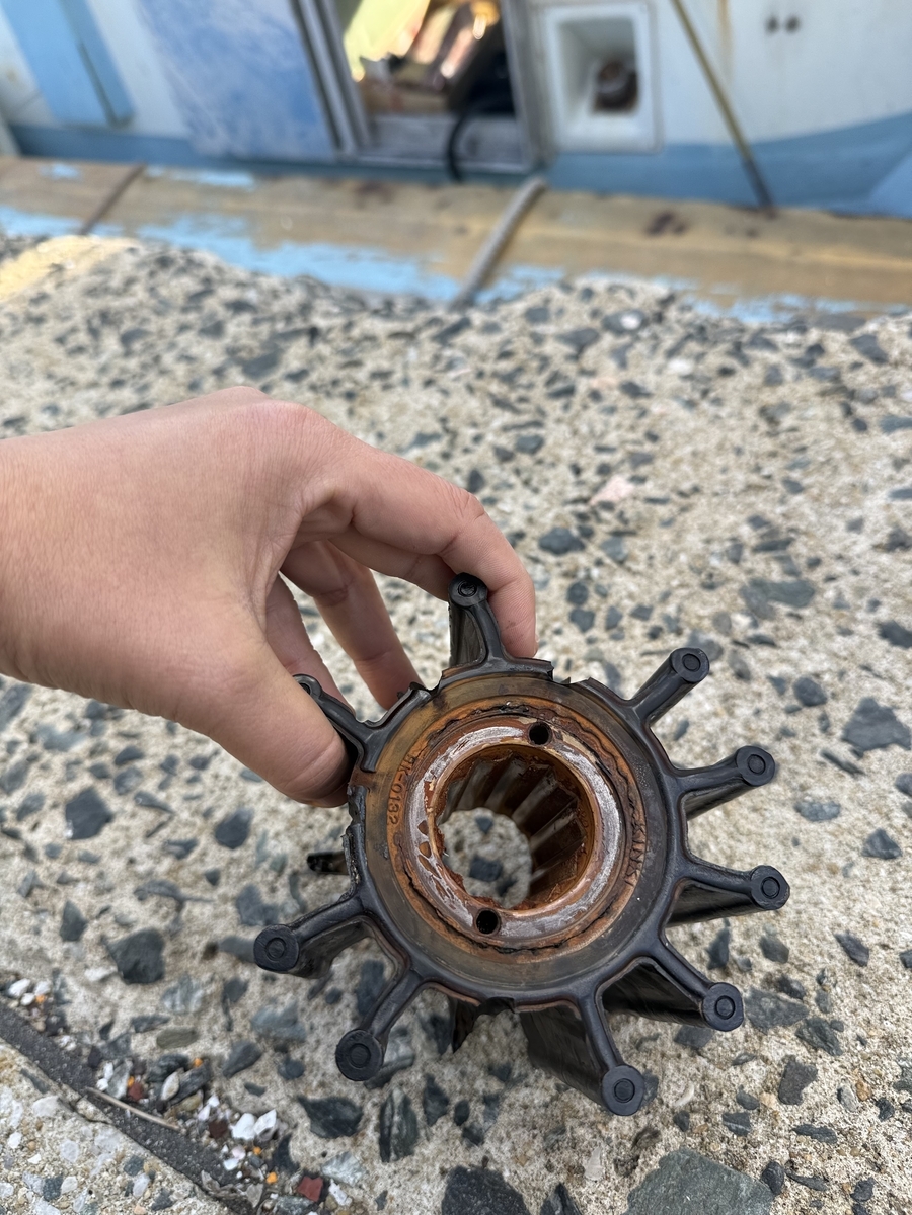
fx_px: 843
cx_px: 456
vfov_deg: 71.6
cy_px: 608
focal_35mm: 24
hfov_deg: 56.8
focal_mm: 6.76
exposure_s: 1/627
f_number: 1.78
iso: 80
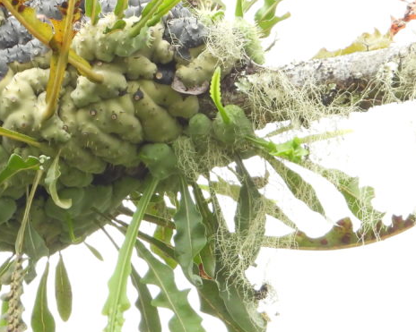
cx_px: 97
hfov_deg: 0.8
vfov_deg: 0.7
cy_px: 120
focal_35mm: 2370
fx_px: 29173
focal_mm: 198
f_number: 5.6
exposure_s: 1/250
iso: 400
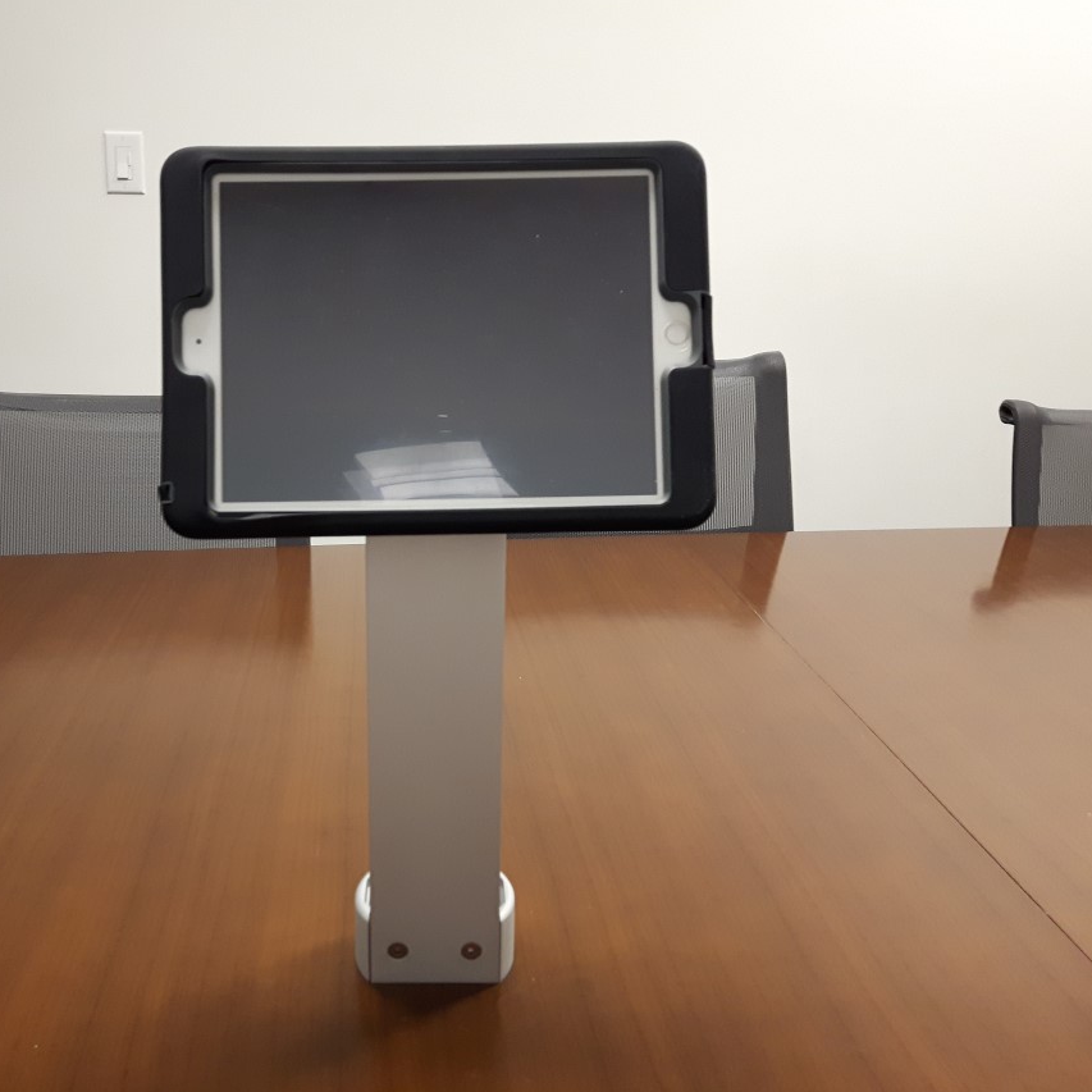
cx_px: 435
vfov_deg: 44.9
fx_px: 1321
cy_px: 540
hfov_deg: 44.7
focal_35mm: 37
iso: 200
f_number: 1.9
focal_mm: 3.7
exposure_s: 1/25
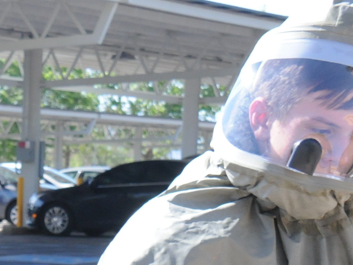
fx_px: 2030
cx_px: -278
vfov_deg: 7.3
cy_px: 436
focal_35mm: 199
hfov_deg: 9.5
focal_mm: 34
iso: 800
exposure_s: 1/320
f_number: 9
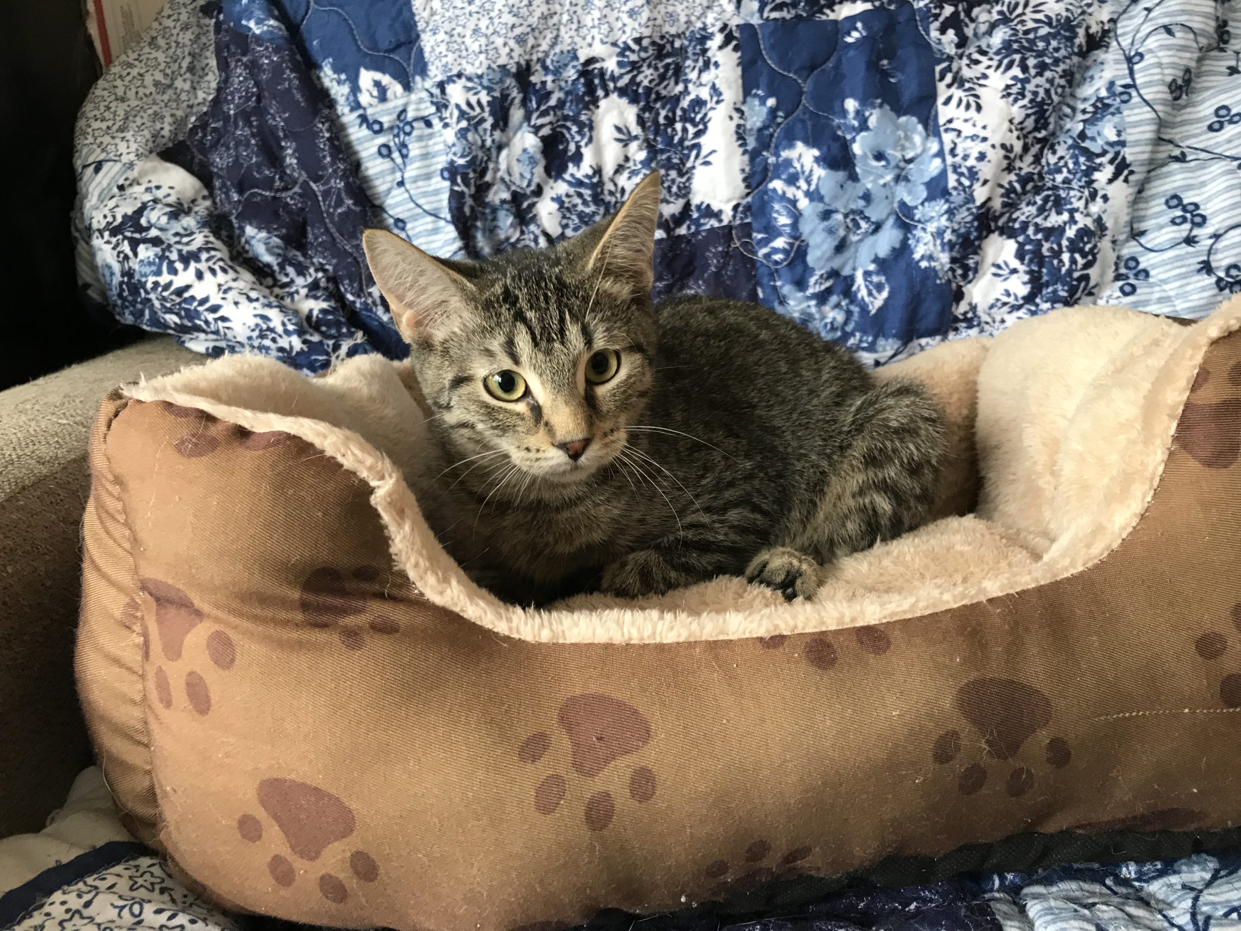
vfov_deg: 49.7
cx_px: 620
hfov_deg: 63.4
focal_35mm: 28
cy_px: 466
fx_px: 1004
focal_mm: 3.99
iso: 40
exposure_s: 1/20
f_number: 1.8
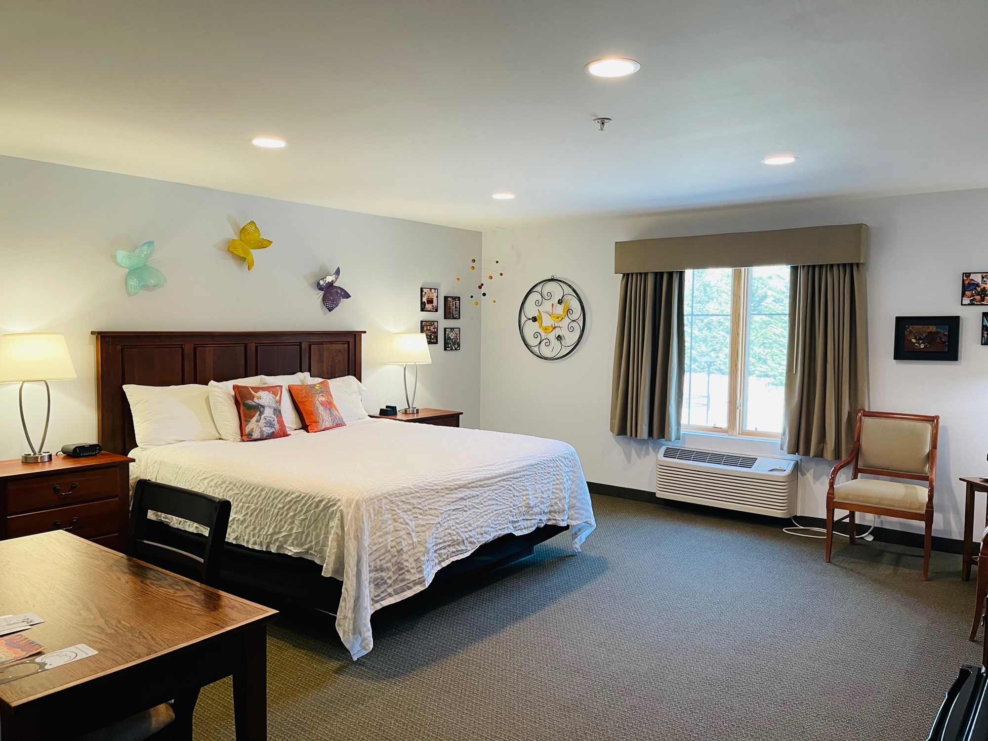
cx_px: 494
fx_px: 742
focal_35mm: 26
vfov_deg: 53.1
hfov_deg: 67.3
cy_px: 370
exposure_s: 1/60
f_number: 1.6
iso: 100
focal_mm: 5.1
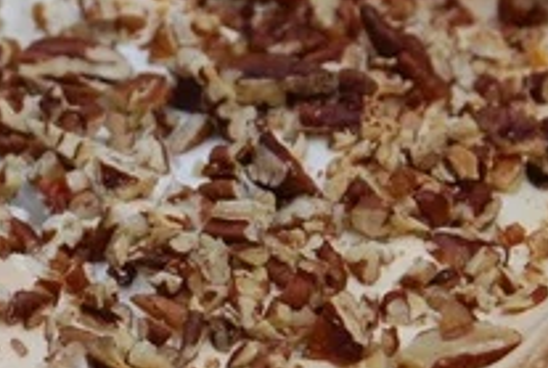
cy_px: 249
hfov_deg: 6.2
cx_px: -24
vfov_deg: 4.2
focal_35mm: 332
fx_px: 5065
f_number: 8
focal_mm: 90
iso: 200
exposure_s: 1/125
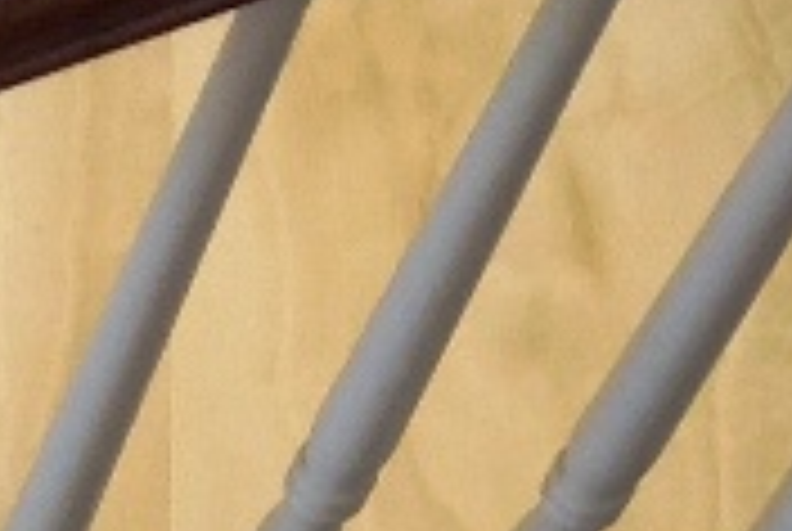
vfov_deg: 4.8
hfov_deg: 7.1
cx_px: -1246
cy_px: 1966
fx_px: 5884
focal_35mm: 267
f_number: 2.4
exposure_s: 1/17
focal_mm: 4.28
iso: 64
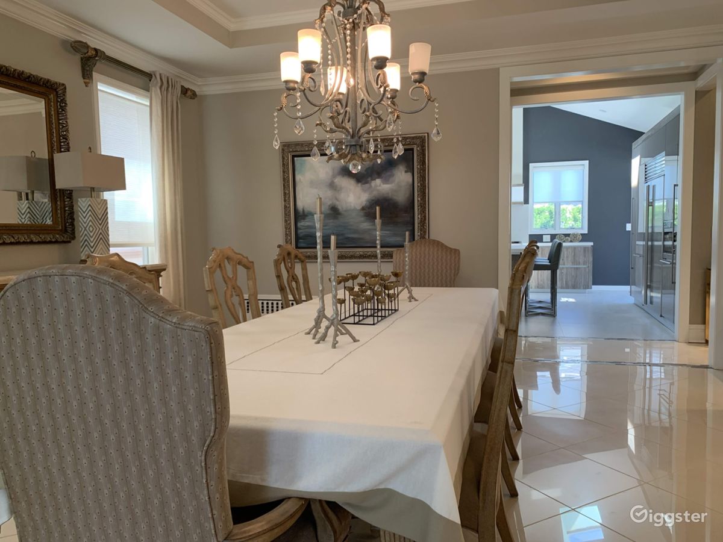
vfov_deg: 53.1
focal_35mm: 26
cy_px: 271
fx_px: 543
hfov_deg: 67.3
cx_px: 362
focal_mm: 4.25
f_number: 1.8
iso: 80
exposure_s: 1/60
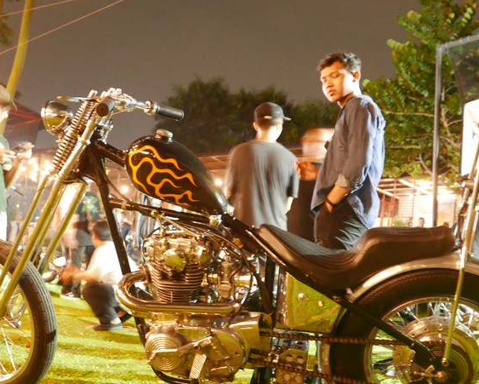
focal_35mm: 41
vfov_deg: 36.3
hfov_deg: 44.4
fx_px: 582
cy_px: 241
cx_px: 180
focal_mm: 10.9
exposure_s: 1/6
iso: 1600
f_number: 1.7
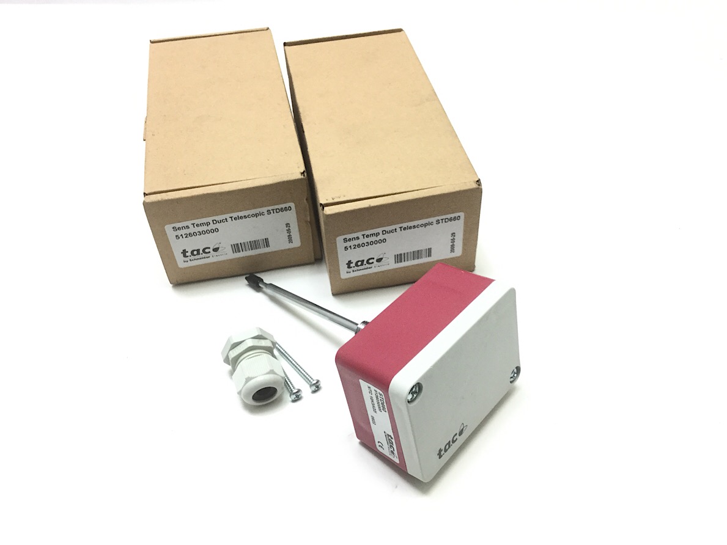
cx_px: 364
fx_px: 651
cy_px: 272
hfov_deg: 58.3
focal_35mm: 31
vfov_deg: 45.4
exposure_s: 1/33
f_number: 2.4
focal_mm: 3.3
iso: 50
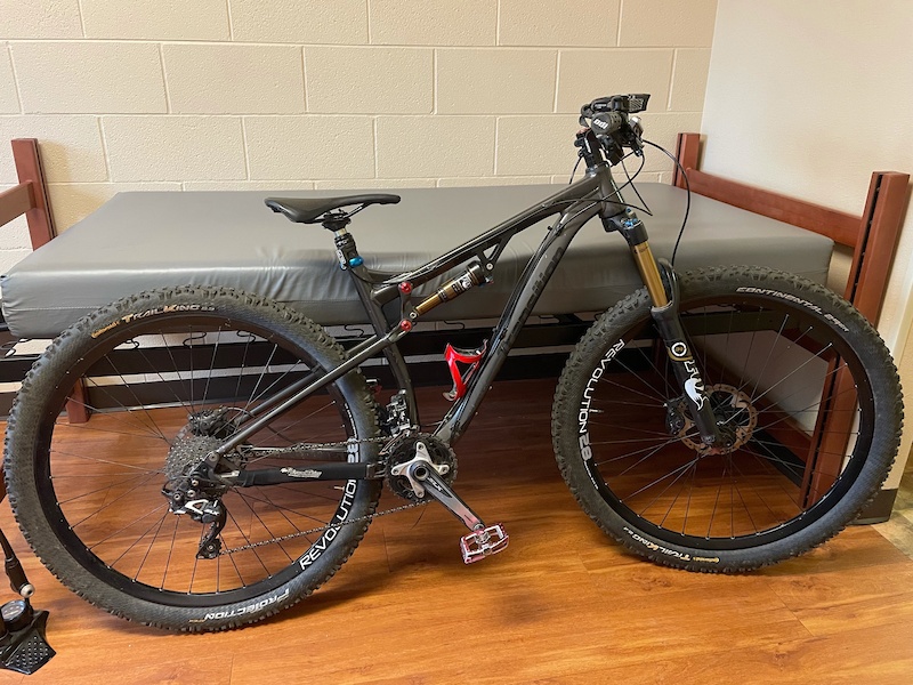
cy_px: 342
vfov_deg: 53.1
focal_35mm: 26
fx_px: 686
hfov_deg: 67.3
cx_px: 456
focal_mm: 4.2
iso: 400
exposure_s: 1/40
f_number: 1.6
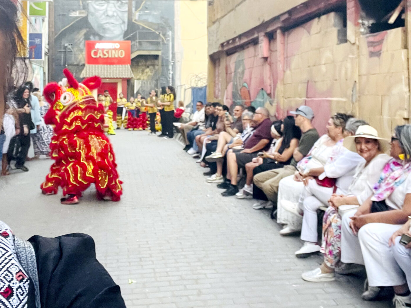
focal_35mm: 42
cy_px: 75
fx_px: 499
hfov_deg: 44.7
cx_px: 179
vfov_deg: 33.6
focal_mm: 2.71
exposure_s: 1/60
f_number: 2.2
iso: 250
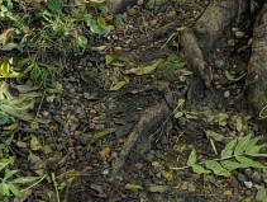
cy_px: -172
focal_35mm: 136
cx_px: 314
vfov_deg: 10.3
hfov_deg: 14.1
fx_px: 1051
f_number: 1.85
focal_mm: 6.81
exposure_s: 1/300
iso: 40
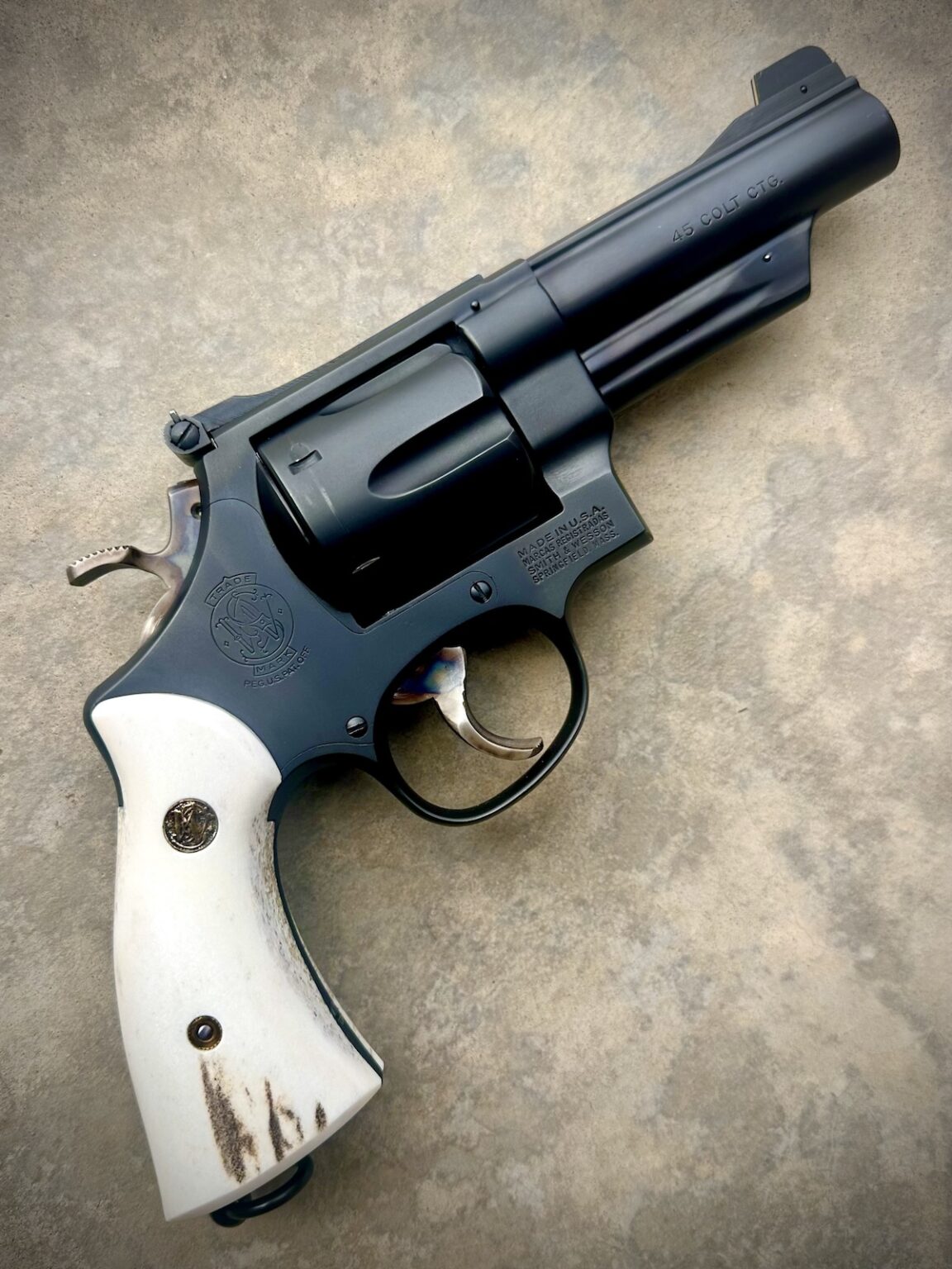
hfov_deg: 56.8
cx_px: 476
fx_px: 880
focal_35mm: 24
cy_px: 634
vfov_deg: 71.6
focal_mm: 6.86
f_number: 1.78
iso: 80
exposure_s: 1/2155
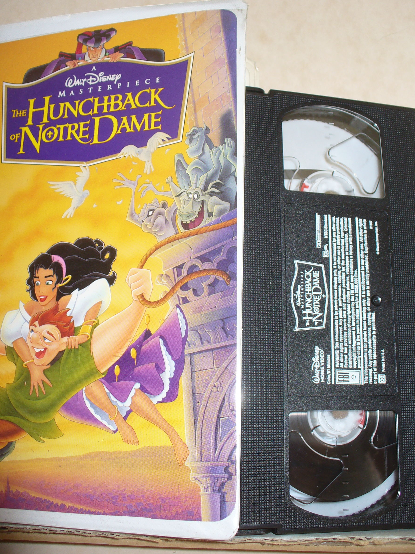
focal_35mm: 40
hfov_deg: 36.0
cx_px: 201
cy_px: 262
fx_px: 639
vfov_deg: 46.8
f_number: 2.8
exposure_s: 1/30
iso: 80
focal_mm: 6.1
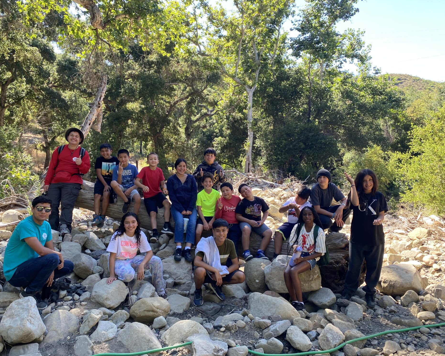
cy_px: 176
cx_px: 210
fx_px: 369
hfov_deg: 62.2
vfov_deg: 51.5
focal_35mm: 28
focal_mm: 4.25
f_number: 1.8
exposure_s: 1/190
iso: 32
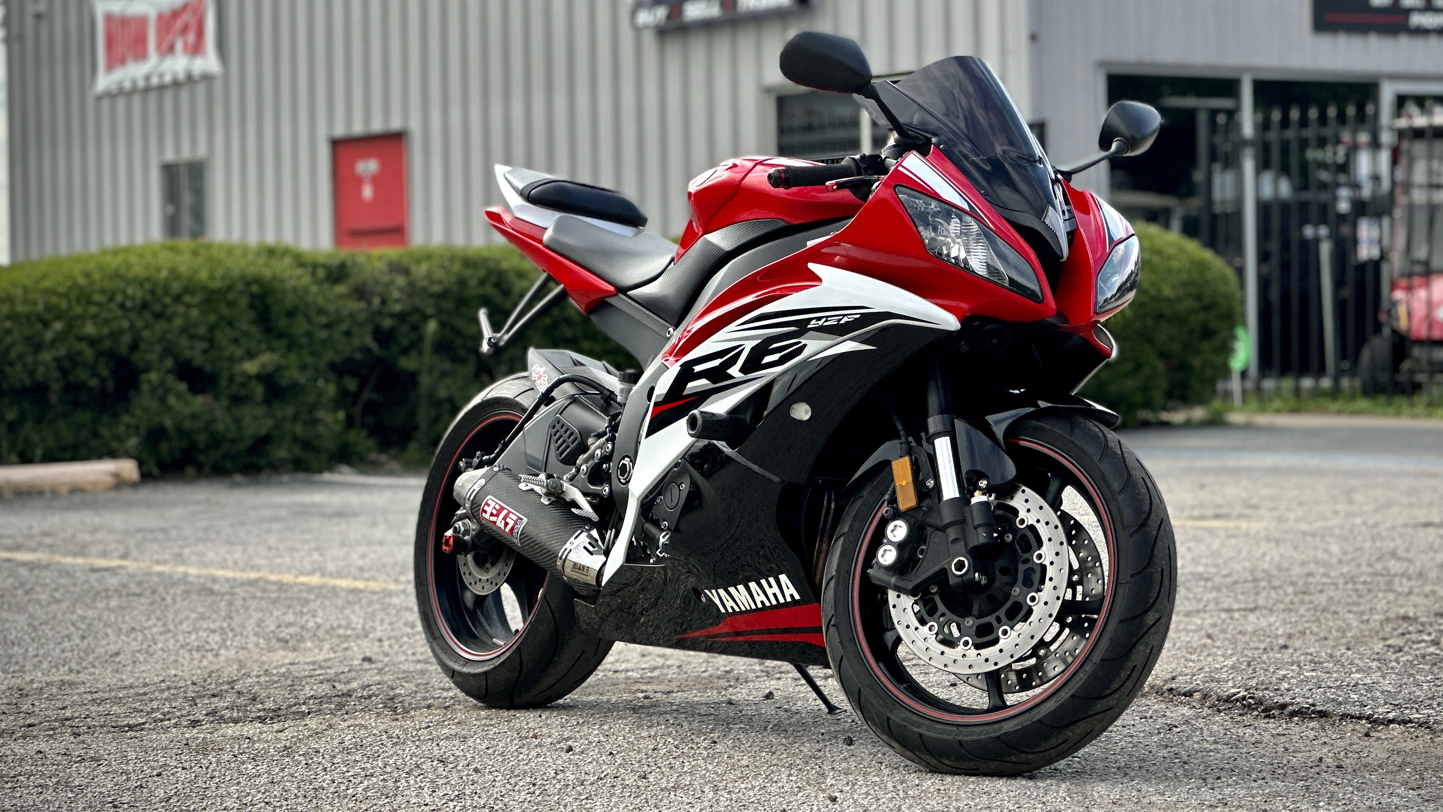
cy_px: 288
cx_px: 800
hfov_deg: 22.0
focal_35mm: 97
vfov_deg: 12.5
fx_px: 3711
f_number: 2.8
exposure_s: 1/305
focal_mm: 9
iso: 25
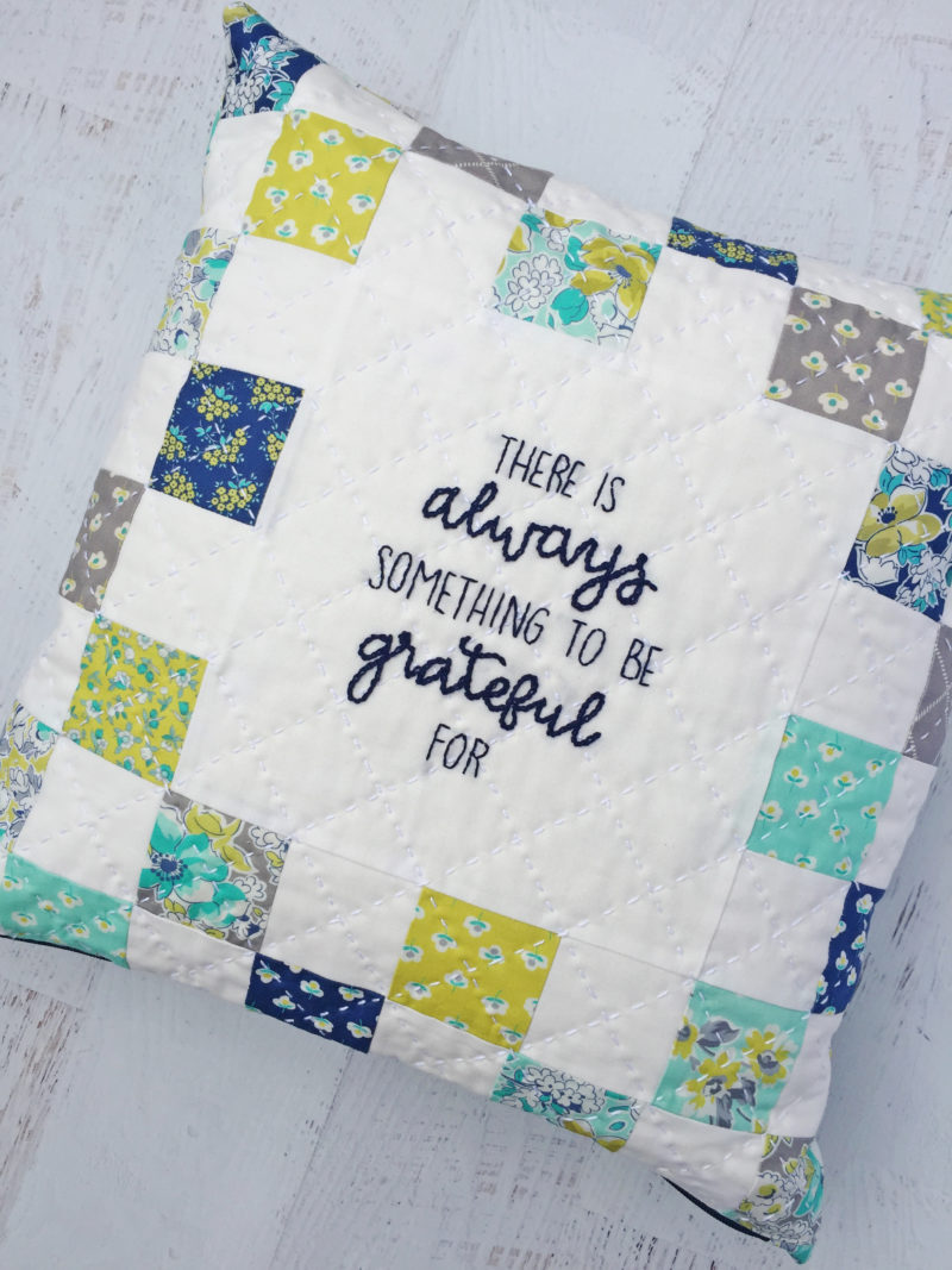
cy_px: 635
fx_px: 1064
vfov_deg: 61.7
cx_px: 476
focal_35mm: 29
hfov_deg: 48.2
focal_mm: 4.15
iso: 32
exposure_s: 1/2475
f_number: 2.2
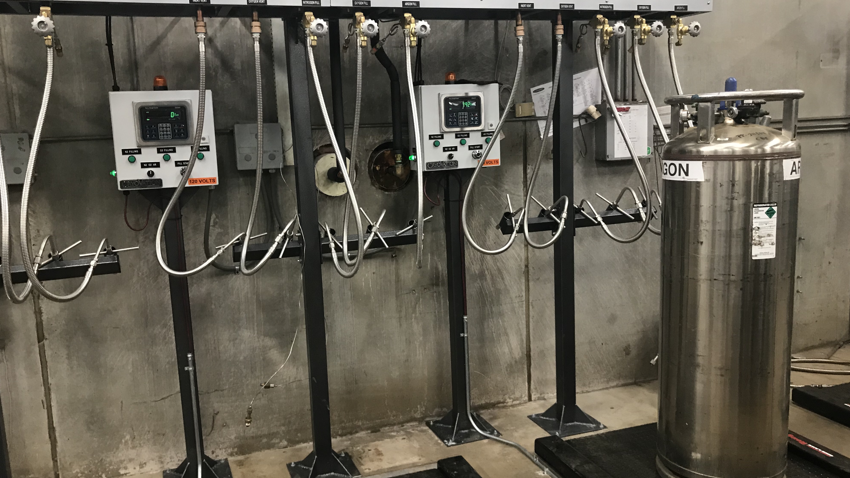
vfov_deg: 37.8
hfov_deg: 62.6
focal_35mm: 31
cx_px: 423
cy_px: 237
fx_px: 699
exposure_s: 1/15
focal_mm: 3.99
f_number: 1.8
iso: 50
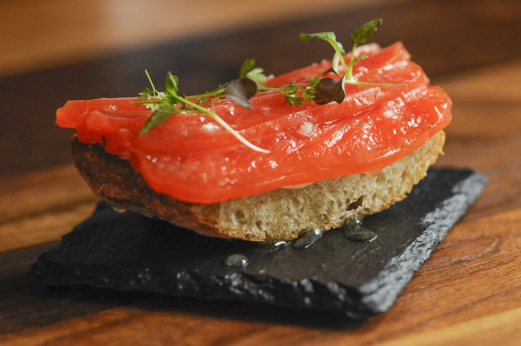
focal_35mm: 158
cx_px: 260
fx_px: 2276
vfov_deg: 8.7
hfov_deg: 13.1
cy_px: 173
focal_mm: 105
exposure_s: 1/80
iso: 800
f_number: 4
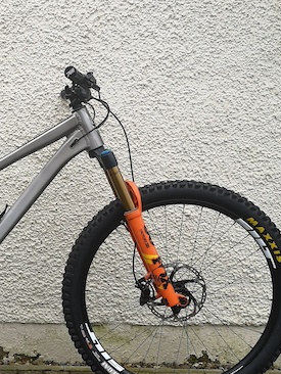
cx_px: -4
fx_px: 638
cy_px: 221
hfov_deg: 23.7
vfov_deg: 32.6
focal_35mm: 59
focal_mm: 5.58
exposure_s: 1/162
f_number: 1.8
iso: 50
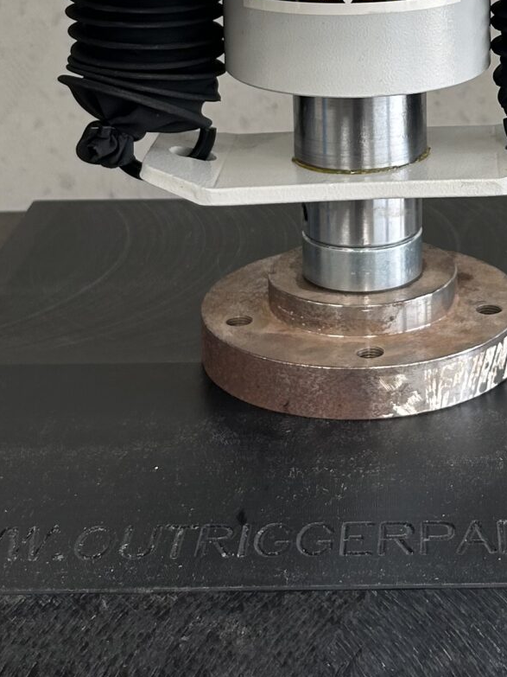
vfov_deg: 22.3
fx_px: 1660
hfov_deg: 17.1
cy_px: 29
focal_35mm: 85
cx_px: 468
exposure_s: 1/121
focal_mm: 5.7
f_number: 1.5
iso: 50
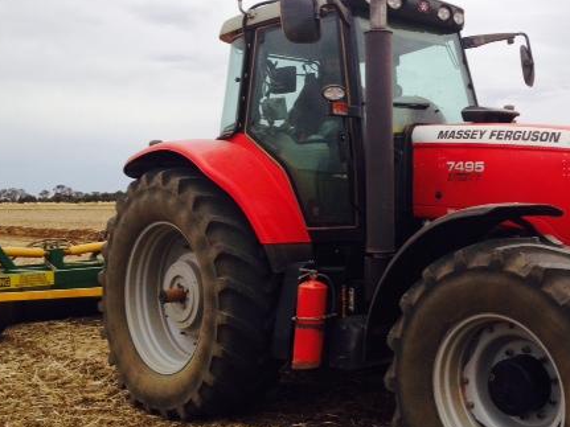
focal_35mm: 49
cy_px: 202
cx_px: 403
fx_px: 807
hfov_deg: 38.2
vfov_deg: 29.7
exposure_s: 1/1323
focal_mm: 4.12
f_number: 2.4
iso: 50
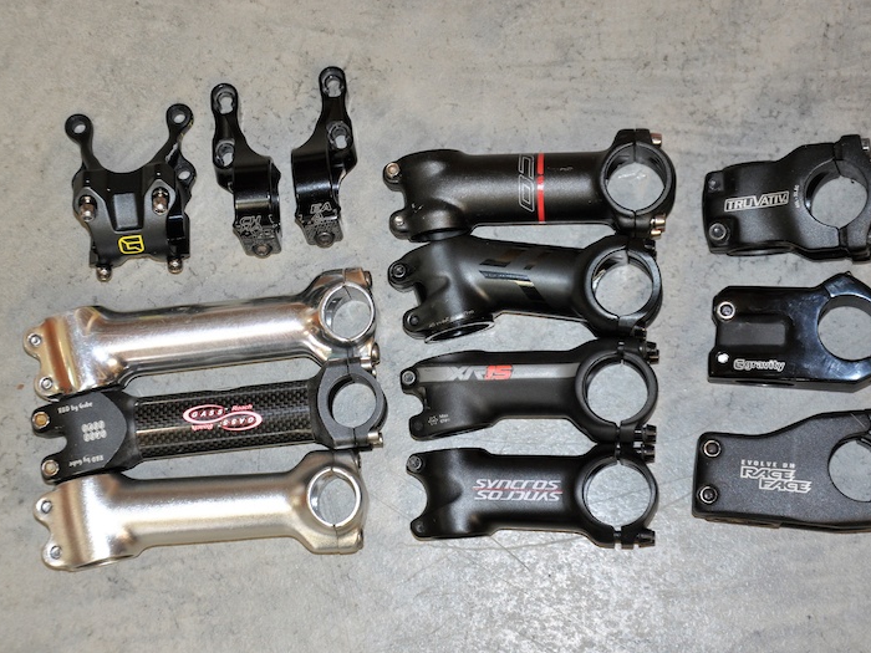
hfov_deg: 19.3
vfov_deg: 14.5
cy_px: 328
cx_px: 452
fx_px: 2567
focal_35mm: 102
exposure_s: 1/30
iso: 800
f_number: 5.3
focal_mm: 62
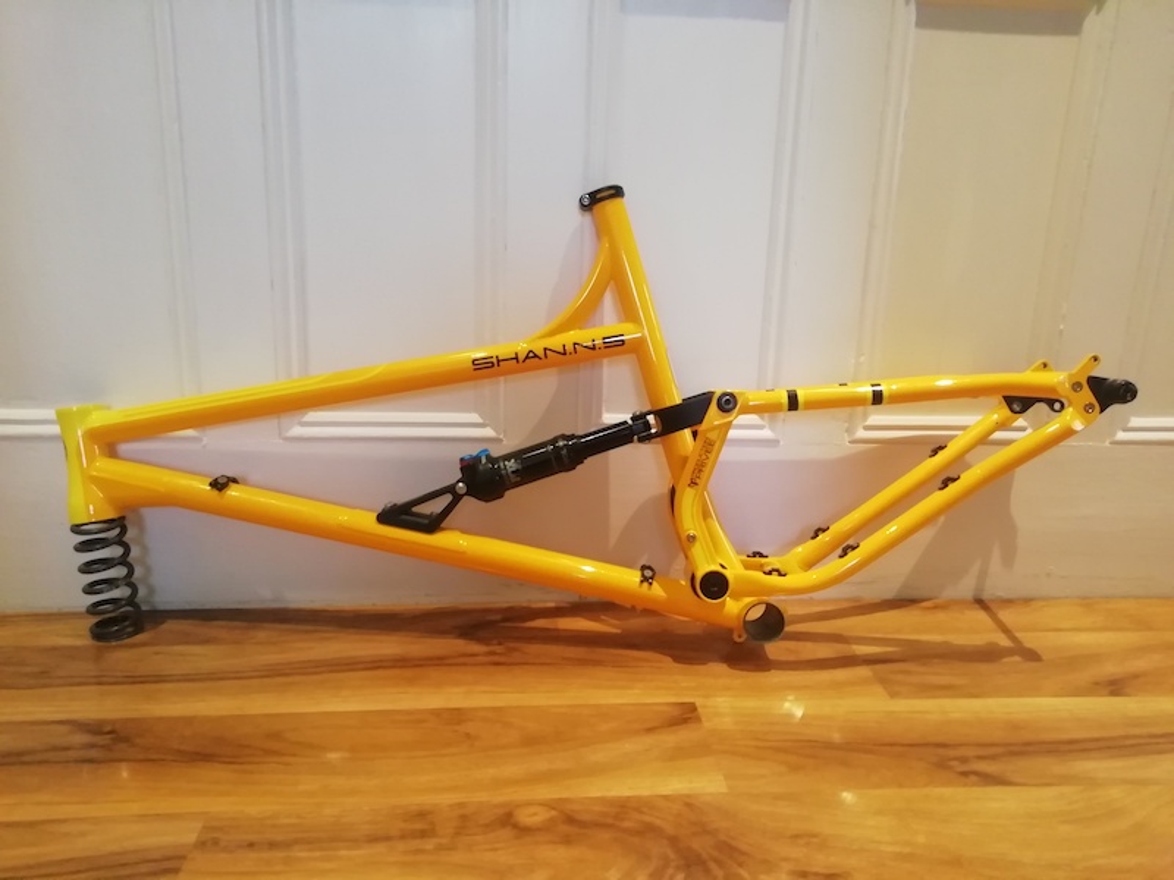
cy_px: 440
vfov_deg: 53.1
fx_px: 882
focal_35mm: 26
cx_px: 587
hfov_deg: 67.3
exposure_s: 1/33.3
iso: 320
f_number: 2.2
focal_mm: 3.21
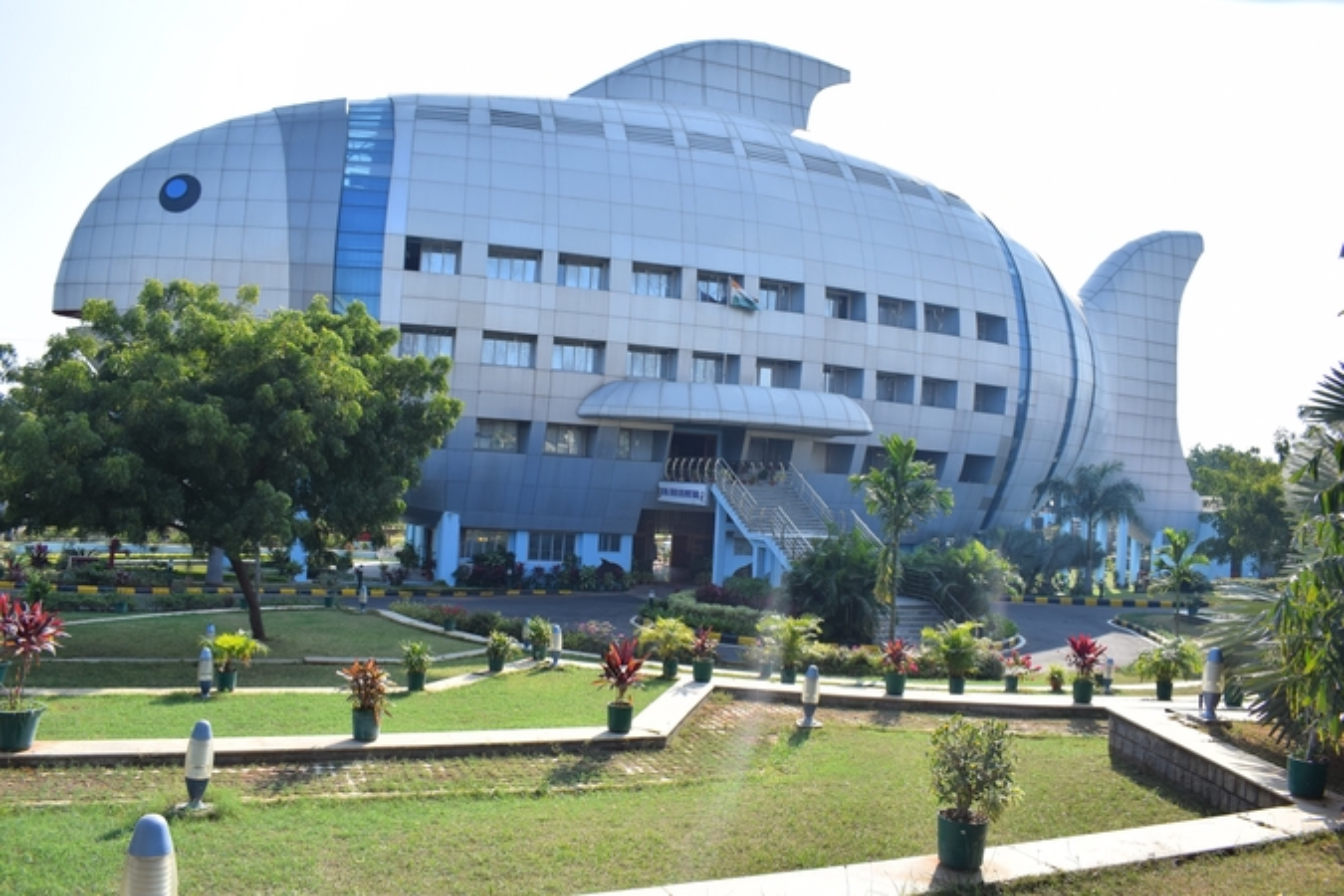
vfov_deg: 47.9
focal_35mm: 27
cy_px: 448
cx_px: 672
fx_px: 1008
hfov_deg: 67.4
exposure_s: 1/320
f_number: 8
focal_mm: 18
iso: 200
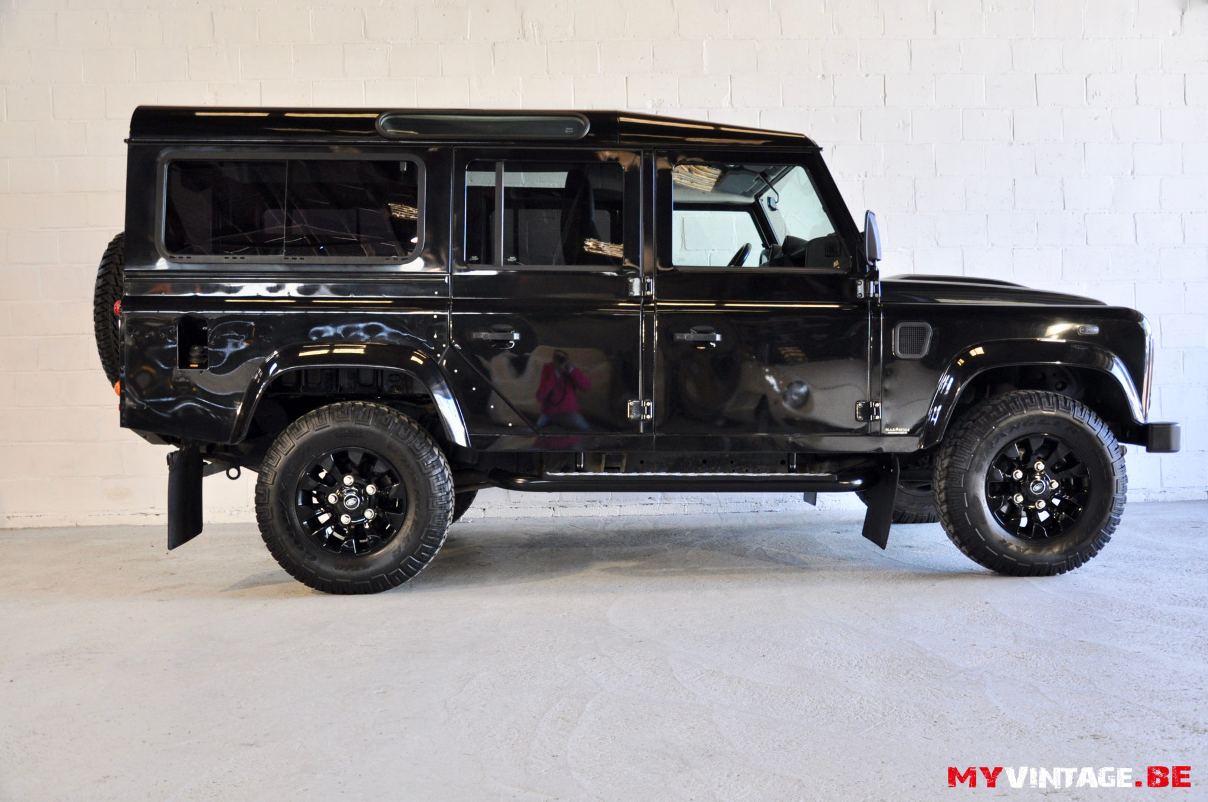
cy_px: 401
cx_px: 604
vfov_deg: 39.9
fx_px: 1106
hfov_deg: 57.3
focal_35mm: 33
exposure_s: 1/60
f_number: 4
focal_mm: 22
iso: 640
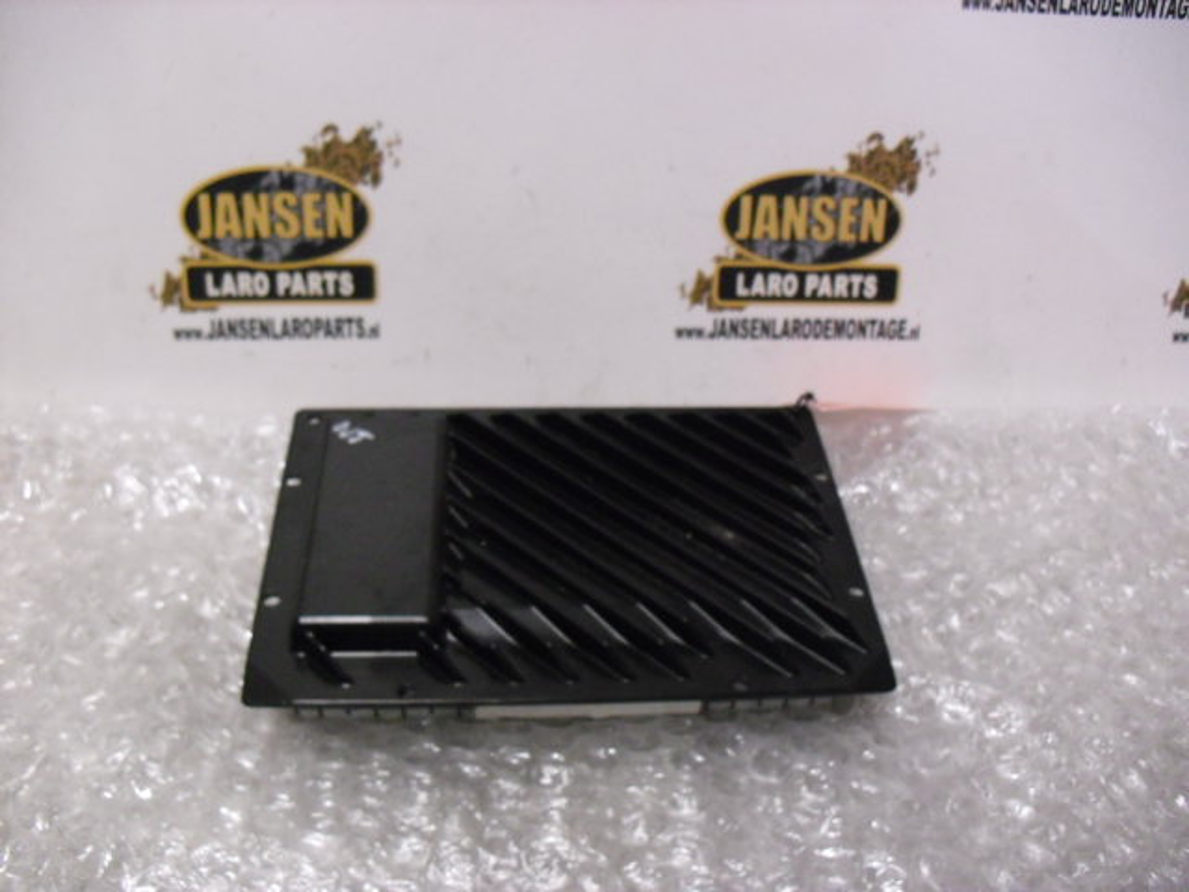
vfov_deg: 39.7
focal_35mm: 36
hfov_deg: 51.4
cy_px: 446
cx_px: 594
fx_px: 1237
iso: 400
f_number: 3.1
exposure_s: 1/100
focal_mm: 6.3
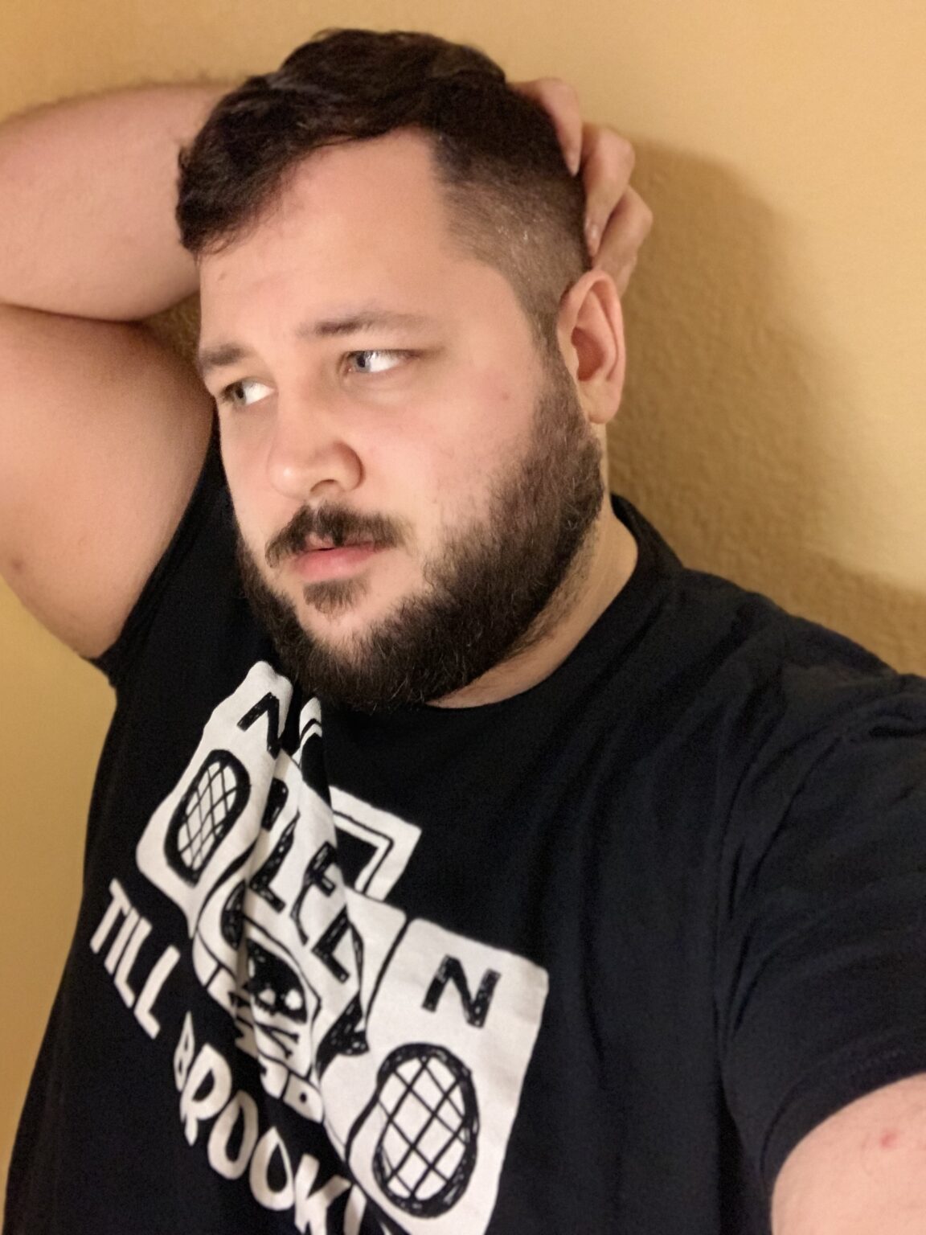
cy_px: 618
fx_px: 1141
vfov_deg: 56.8
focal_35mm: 32
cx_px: 463
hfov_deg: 44.2
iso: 640
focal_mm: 2.87
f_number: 2.2
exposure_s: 1/24
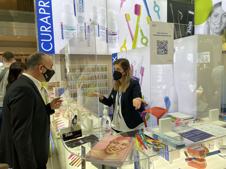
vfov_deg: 53.1
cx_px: 113
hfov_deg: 67.3
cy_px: 84
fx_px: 170
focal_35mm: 26
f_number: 1.6
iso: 32
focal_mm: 4.2
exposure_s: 1/107
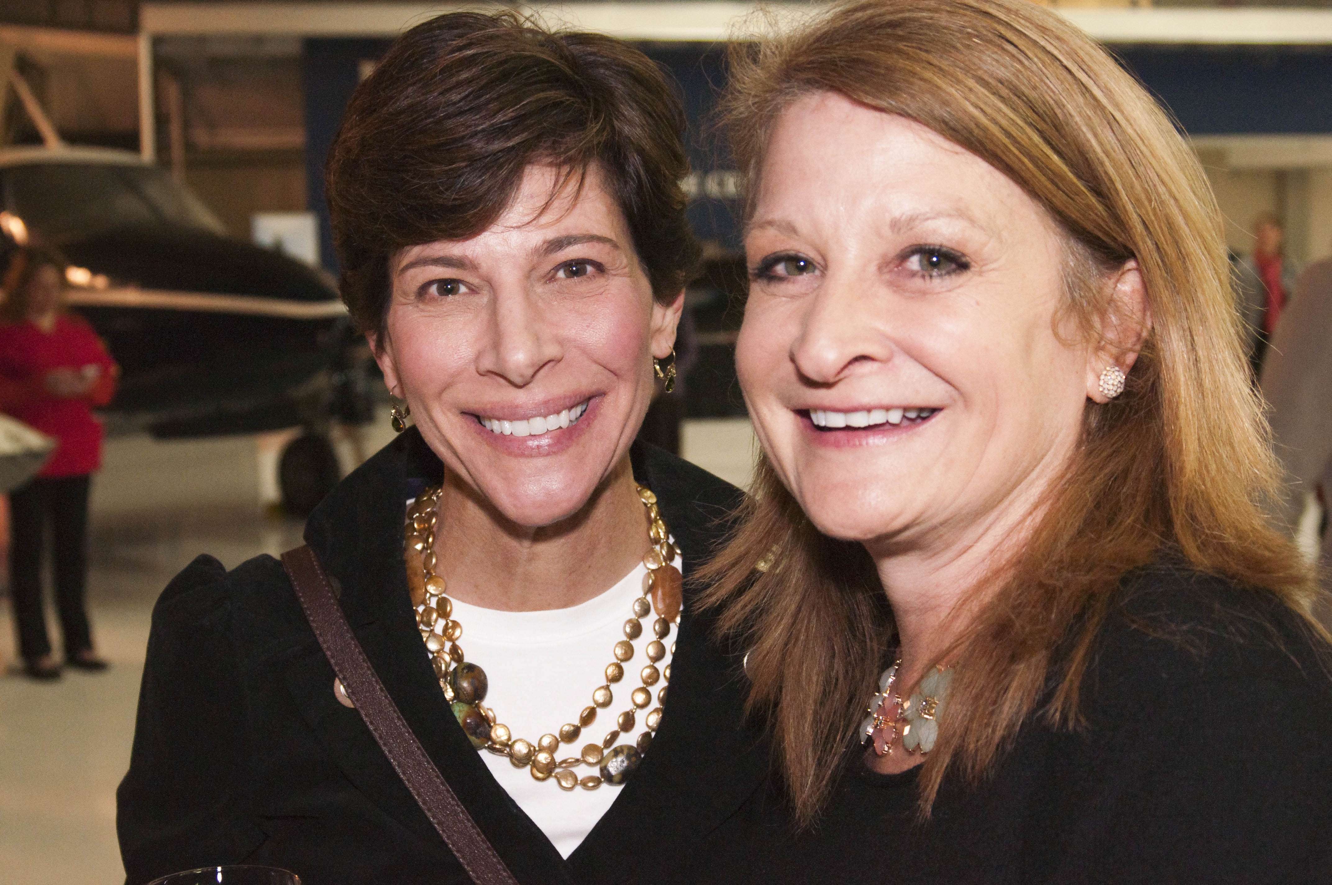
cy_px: 442
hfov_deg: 35.1
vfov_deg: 23.7
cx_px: 666
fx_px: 2106
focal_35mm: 57
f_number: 5.6
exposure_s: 1/60
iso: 320
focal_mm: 38
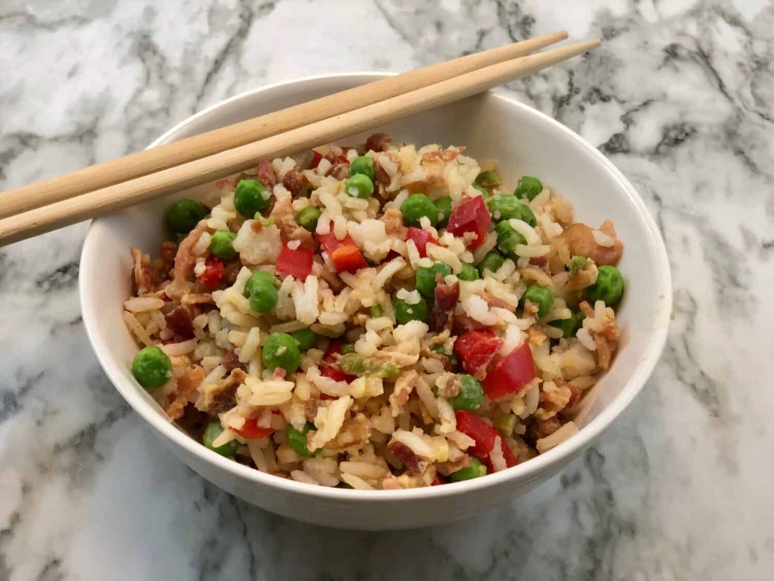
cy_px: 290
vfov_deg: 28.0
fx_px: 1163
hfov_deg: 36.8
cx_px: 387
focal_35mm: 52
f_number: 2.4
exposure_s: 1/40
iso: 100
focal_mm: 6
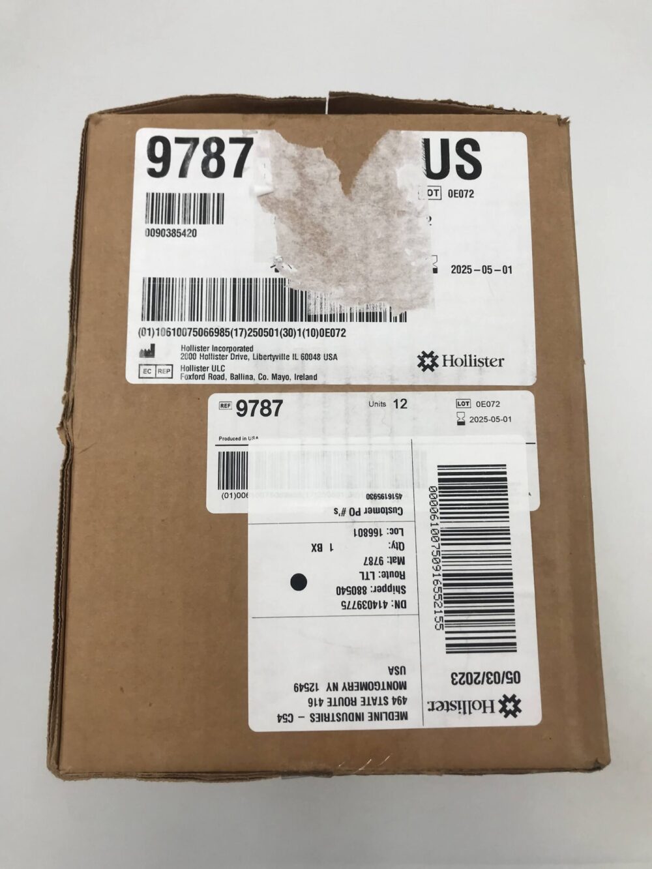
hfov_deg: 49.8
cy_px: 434
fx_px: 703
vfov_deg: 63.4
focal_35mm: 28
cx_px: 326
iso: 20
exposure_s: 1/224
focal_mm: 3.99
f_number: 1.8
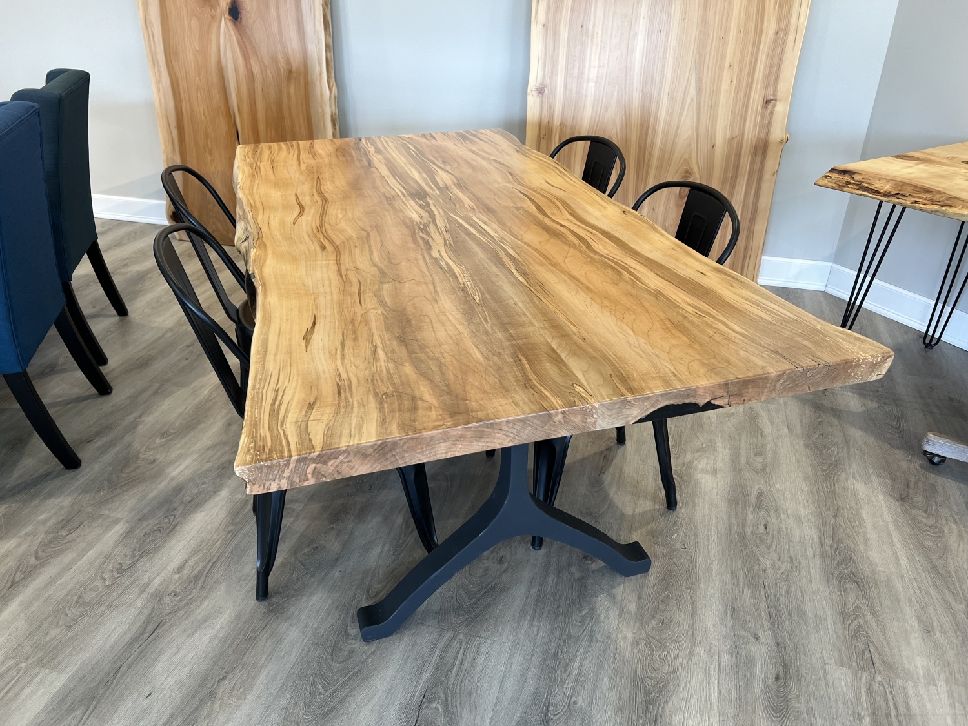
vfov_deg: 53.1
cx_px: 484
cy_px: 363
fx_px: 727
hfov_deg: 67.3
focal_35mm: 26
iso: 125
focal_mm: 5.7
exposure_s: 1/120
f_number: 1.5
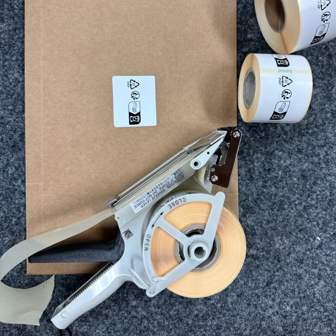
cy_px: 132
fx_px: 318
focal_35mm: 29
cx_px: 171
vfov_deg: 55.2
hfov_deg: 55.6
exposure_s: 1/100
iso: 100
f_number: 1.78
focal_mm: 6.86
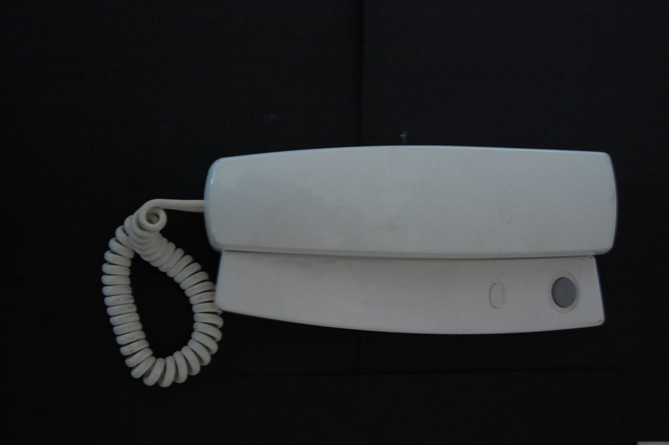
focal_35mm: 57
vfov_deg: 23.7
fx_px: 1058
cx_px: 334
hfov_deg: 35.1
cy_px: 222
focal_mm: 38
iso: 1100
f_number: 4.8
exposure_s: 1/8
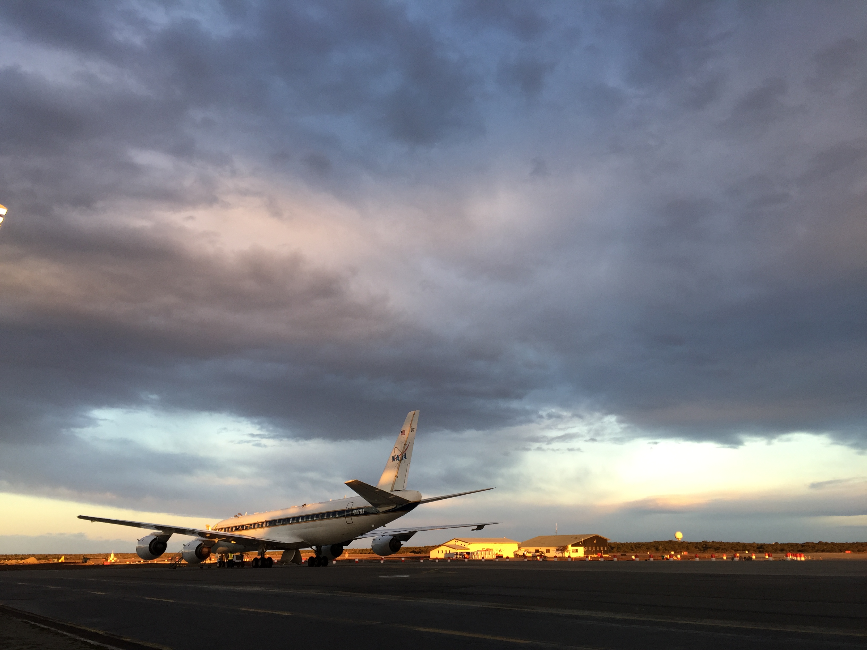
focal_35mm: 29
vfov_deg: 48.2
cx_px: 434
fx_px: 726
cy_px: 325
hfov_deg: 61.7
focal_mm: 4.15
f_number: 2.2
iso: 32
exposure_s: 1/100
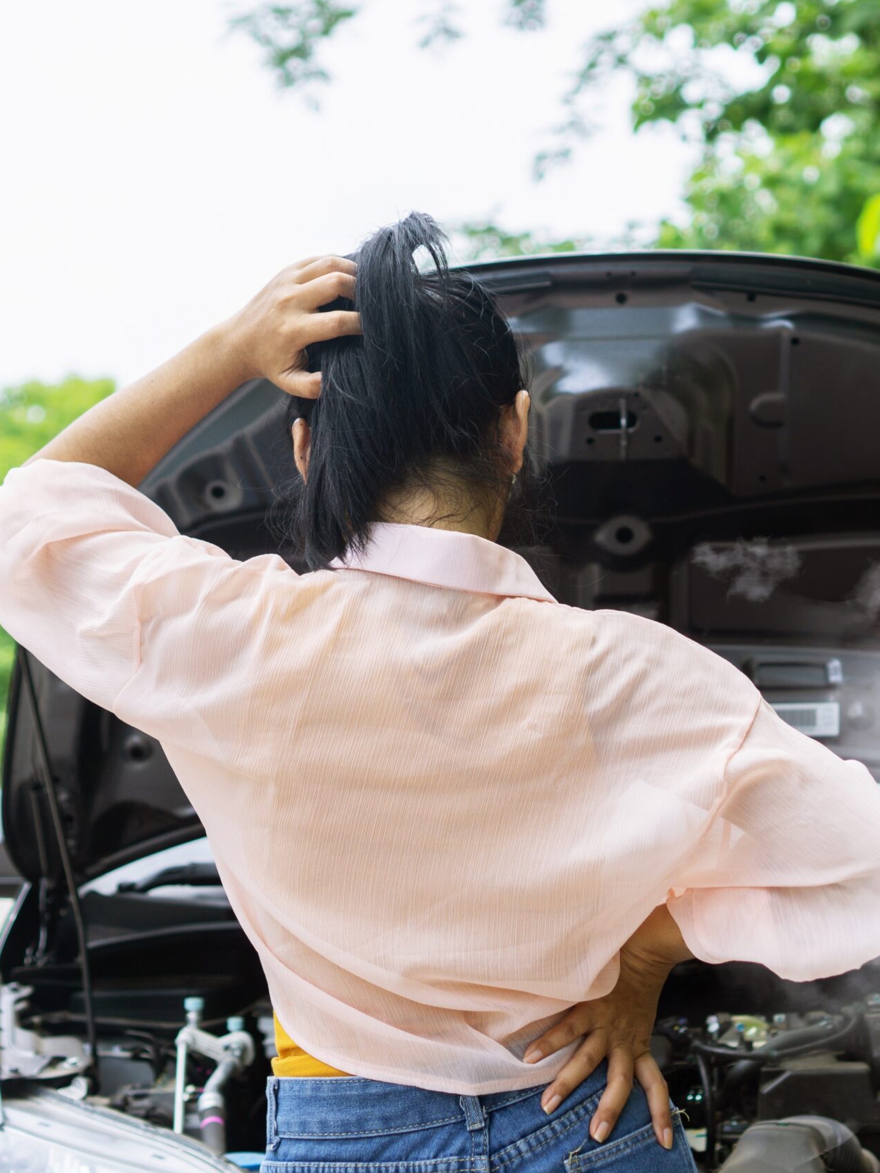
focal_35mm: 77
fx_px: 2601
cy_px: 590
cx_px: 599
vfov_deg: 25.4
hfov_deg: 19.1
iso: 100
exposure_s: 1/1000
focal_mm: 35
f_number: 2.5
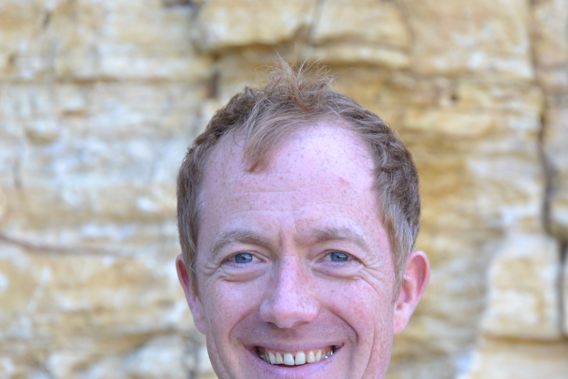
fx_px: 3437
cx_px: 320
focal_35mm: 218
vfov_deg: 6.3
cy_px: 319
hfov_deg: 9.4
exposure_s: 1/80
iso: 400
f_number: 8
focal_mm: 85
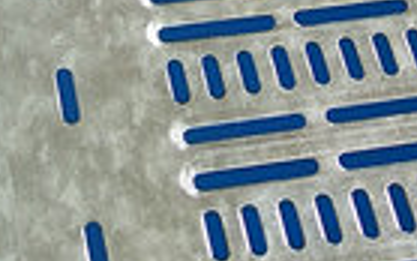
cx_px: 144
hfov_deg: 12.2
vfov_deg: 7.1
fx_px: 1956
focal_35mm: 172
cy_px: -423
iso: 94
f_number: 1.8
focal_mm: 3.95
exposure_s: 1/100
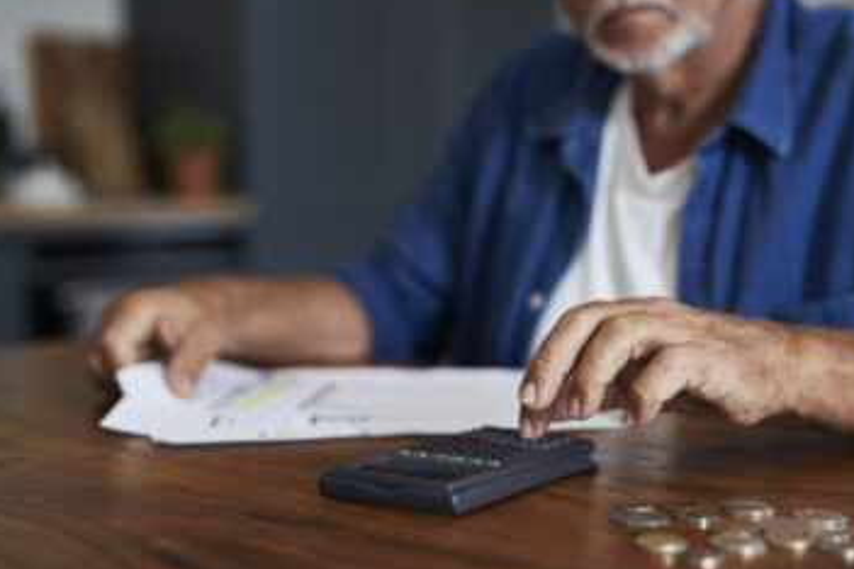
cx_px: 472
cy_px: 295
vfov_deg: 23.8
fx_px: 1352
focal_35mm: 57
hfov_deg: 35.0
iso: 320
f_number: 2
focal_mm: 50
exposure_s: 1/200
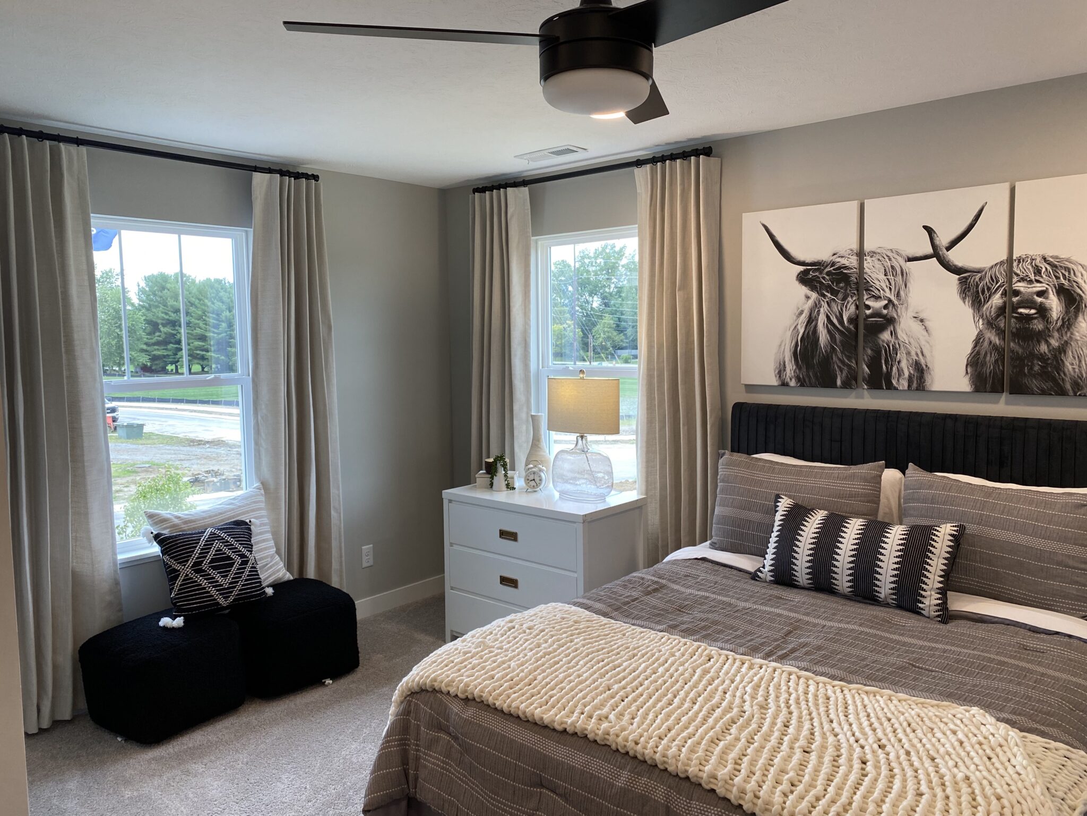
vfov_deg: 53.1
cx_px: 544
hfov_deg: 67.3
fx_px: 816
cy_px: 408
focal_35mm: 26
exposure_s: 1/120
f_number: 1.8
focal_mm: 4.25
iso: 125
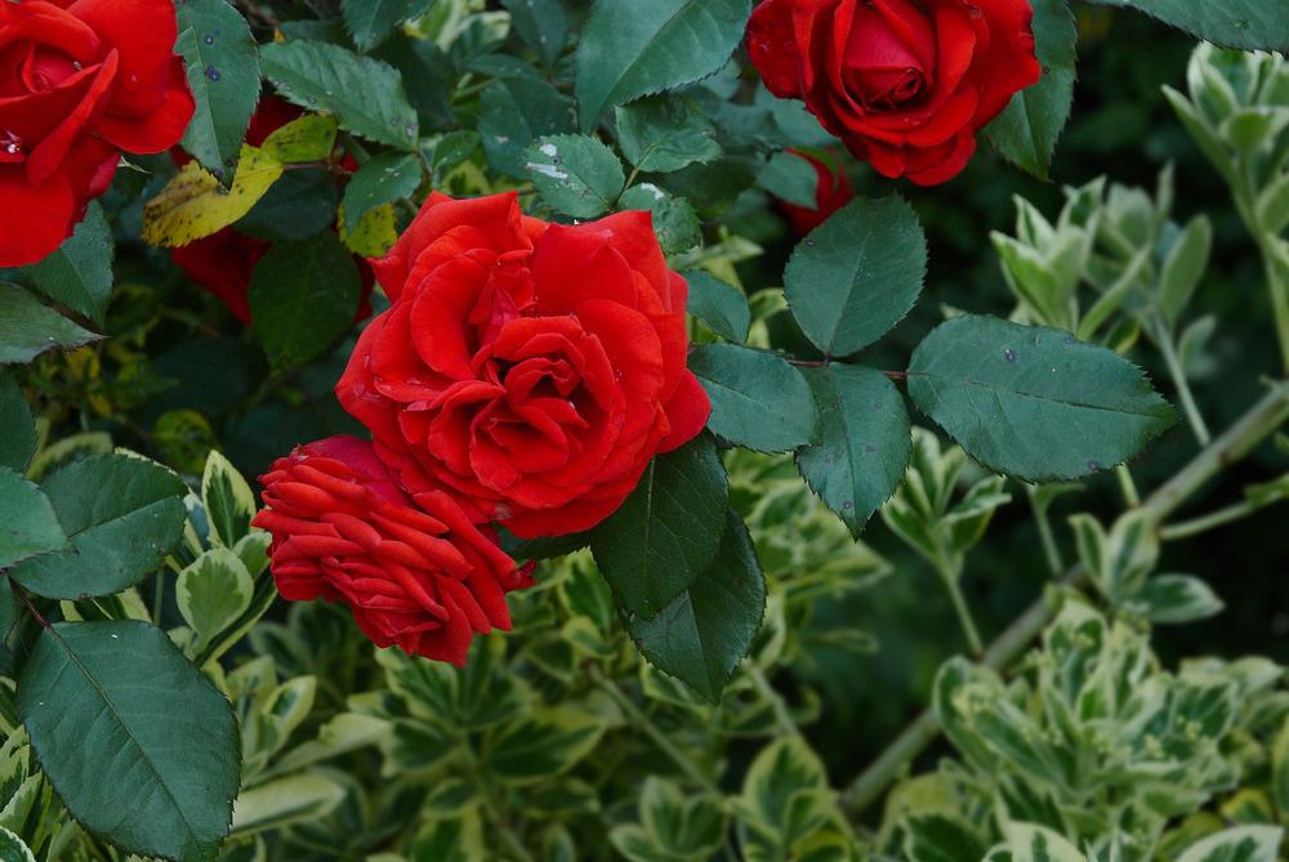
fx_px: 2473
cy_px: 431
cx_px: 644
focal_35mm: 69
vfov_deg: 19.8
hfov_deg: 29.2
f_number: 8
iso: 400
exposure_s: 1/250
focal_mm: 46
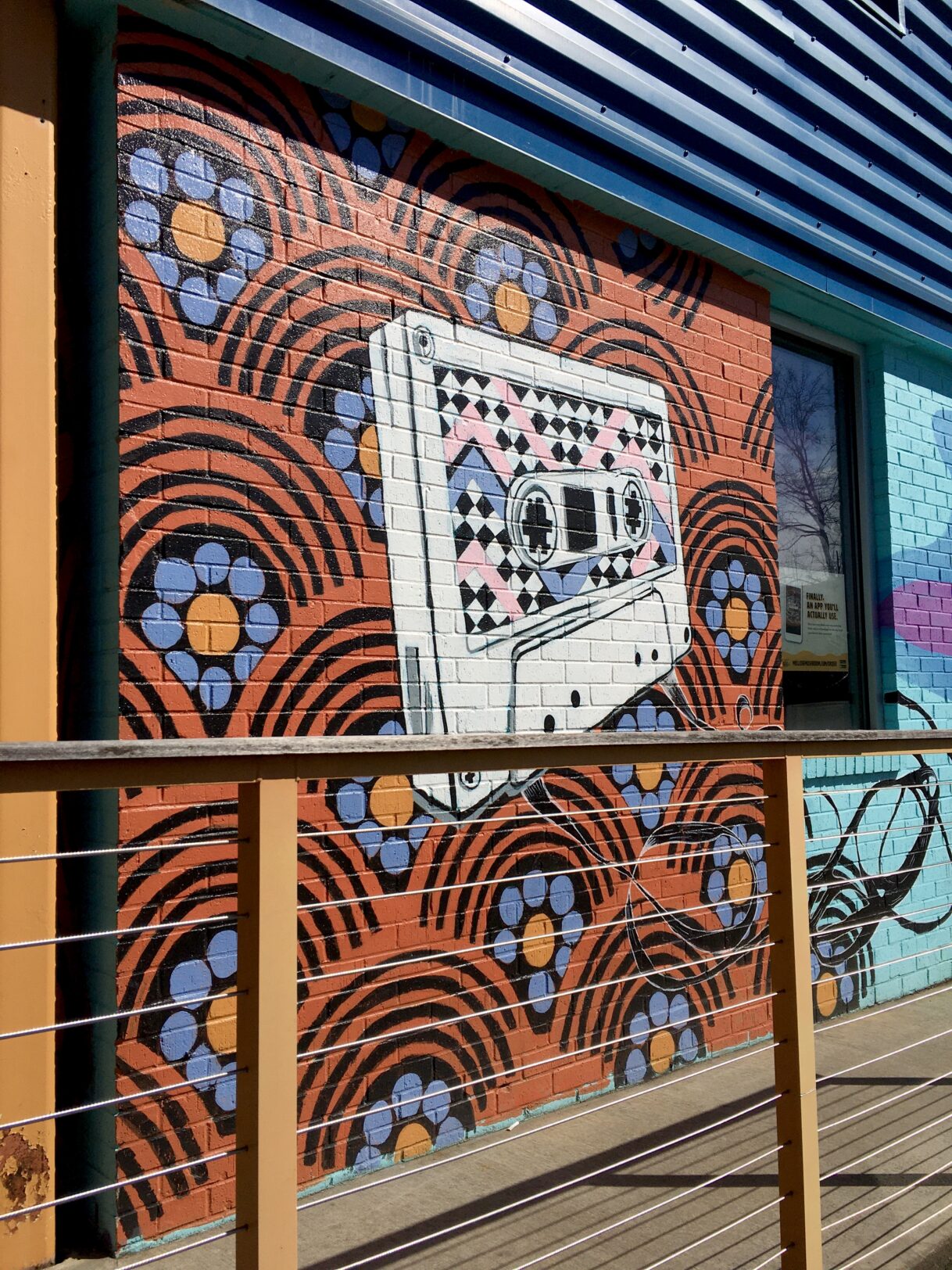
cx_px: 476
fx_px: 1063
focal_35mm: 29
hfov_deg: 48.2
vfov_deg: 61.7
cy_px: 635
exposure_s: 1/5128
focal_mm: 4.15
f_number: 2.2
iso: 25
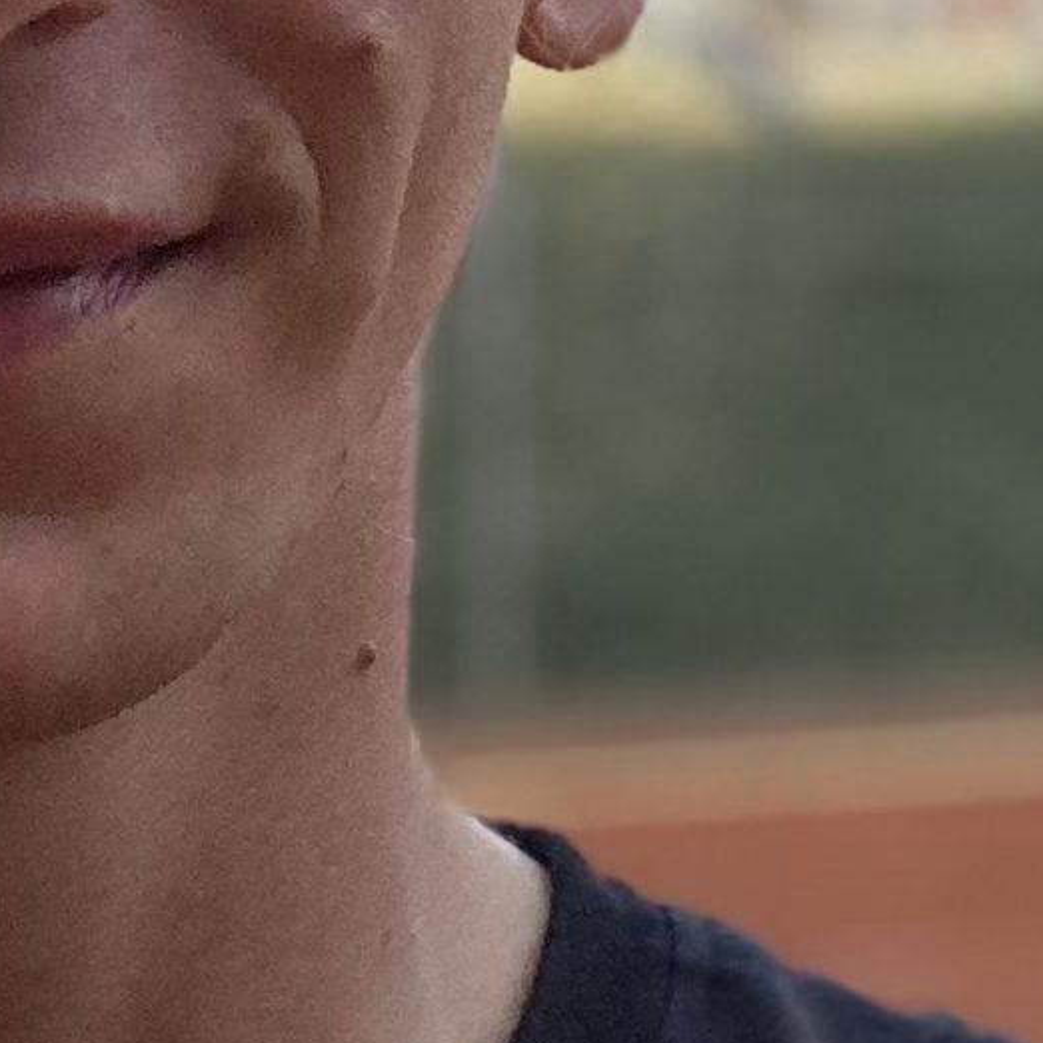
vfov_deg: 12.9
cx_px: 615
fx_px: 4432
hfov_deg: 13.4
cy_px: -336
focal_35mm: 130
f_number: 2.2
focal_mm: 2.71
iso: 25
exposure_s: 1/1348
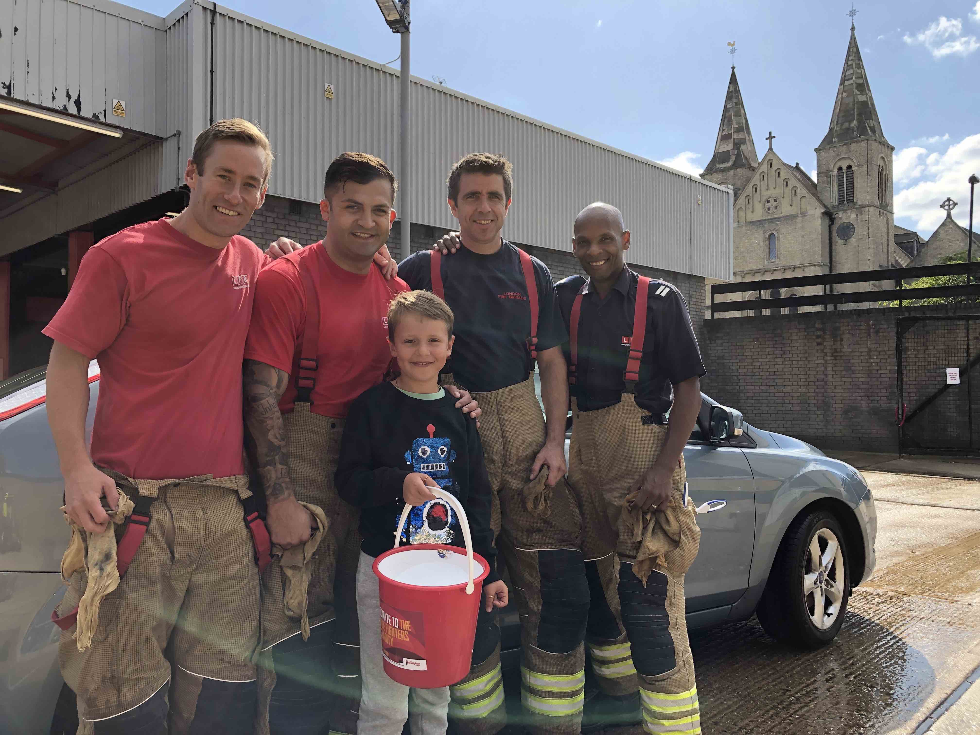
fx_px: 793
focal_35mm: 28
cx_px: 490
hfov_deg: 63.4
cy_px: 368
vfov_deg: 49.7
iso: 20
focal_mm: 3.99
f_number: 1.8
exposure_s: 1/867
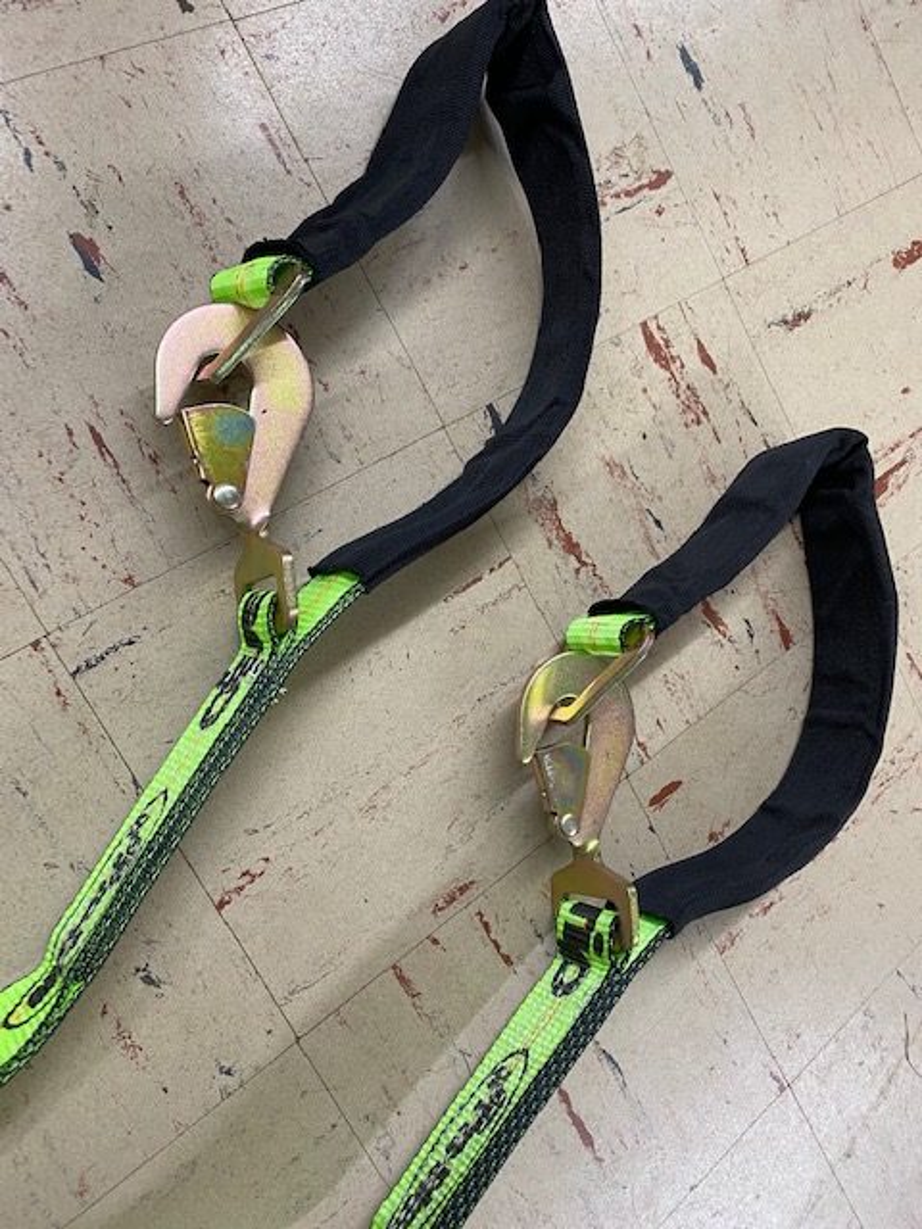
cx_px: 461
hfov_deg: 53.1
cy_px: 614
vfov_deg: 67.3
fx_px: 923
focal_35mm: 26
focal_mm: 4.25
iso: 160
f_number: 1.8
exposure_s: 1/60
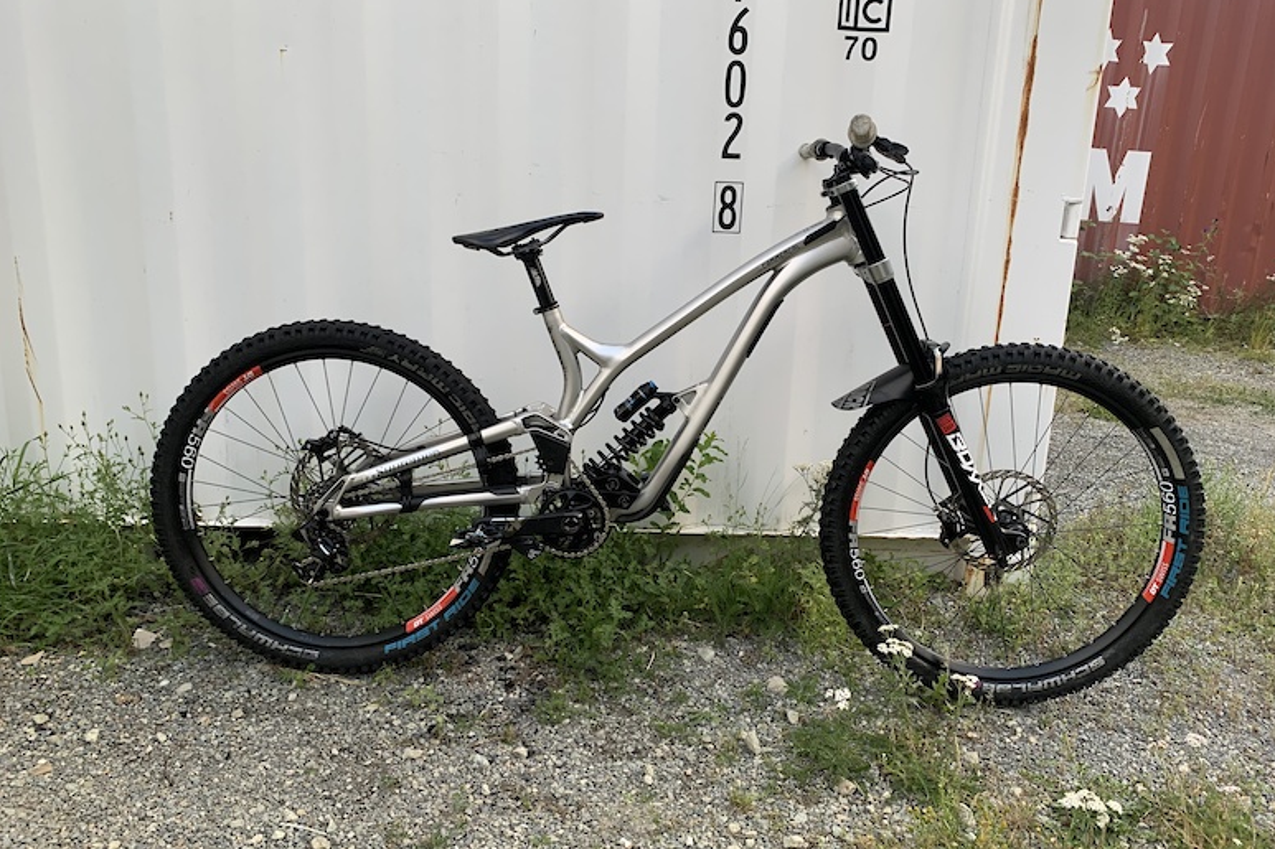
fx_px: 991
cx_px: 658
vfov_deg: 46.4
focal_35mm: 28
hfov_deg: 65.5
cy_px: 420
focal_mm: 4.25
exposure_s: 1/122
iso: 50
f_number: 1.8
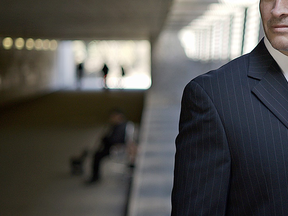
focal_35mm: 120
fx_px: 999
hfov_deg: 15.9
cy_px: 111
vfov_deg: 12.4
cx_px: 317
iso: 320
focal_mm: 50
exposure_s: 1/640
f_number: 1.8
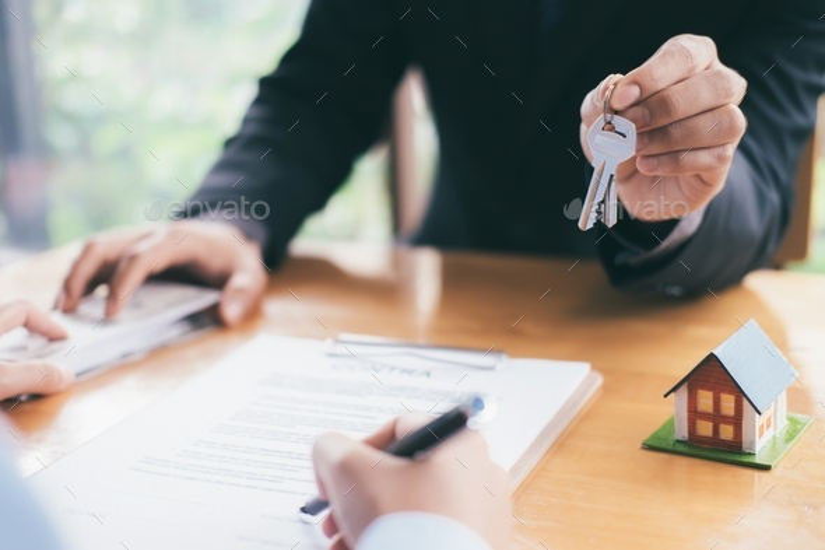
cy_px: 275
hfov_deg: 37.5
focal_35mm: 53
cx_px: 412
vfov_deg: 25.5
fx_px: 1214
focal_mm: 35
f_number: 2
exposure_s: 1/180
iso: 320
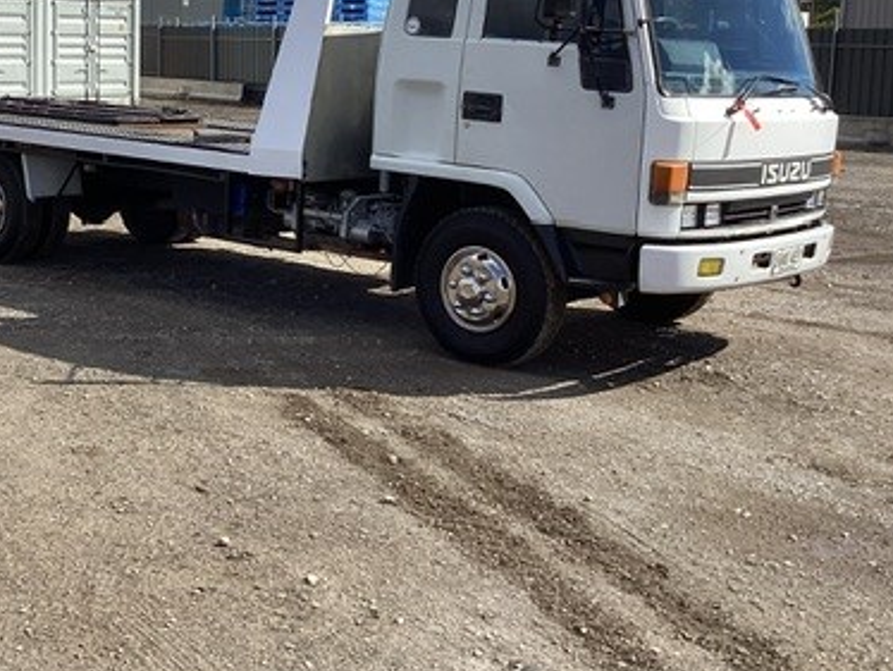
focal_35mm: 53
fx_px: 1368
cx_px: 203
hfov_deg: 35.2
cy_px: 205
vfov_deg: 27.3
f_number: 2.4
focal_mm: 3.3
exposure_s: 1/1538
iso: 25
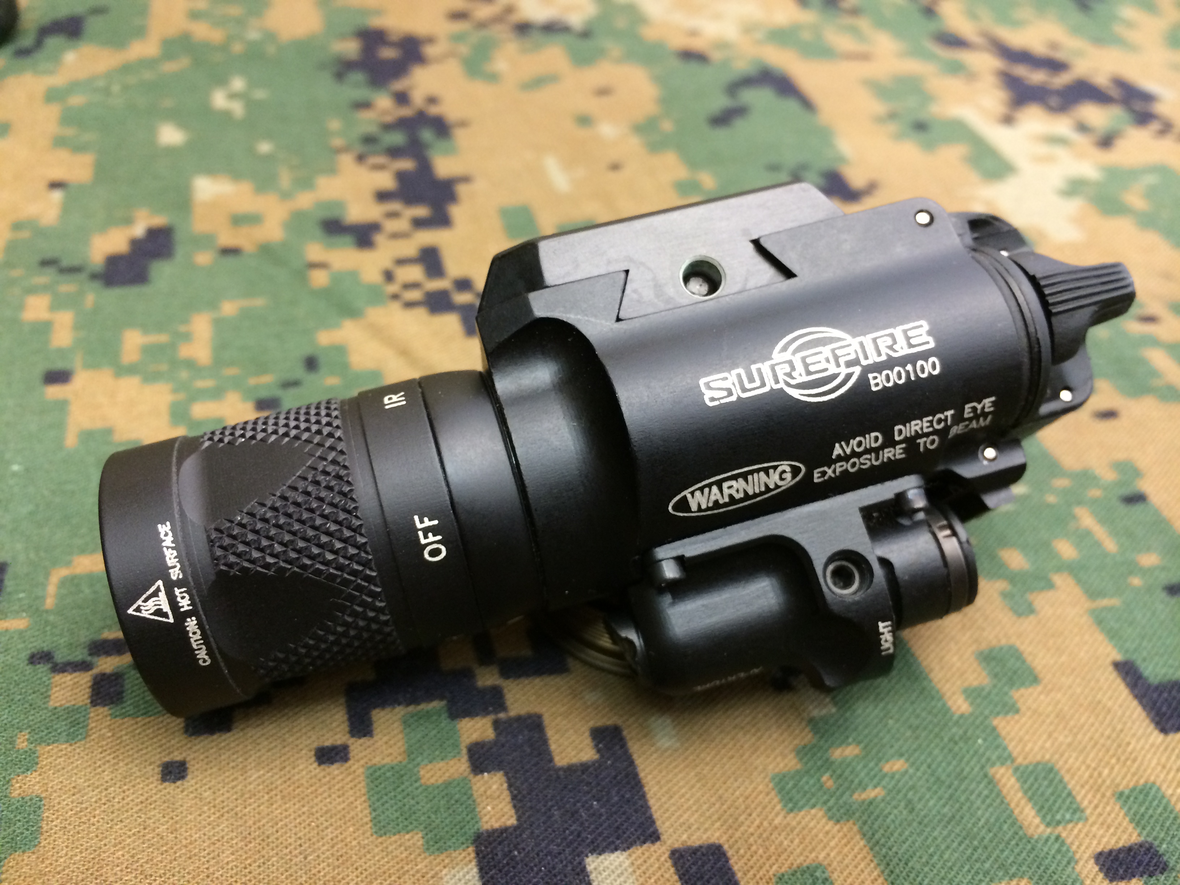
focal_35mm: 30
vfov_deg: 46.8
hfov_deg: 60.0
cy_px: 442
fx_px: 1023
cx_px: 590
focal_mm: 4.12
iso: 200
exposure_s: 1/30
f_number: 2.2
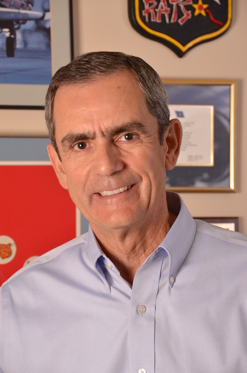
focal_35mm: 168
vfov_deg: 12.3
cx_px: 124
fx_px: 1737
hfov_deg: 8.1
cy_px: 186
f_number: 8
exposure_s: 1/125
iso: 400
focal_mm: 112
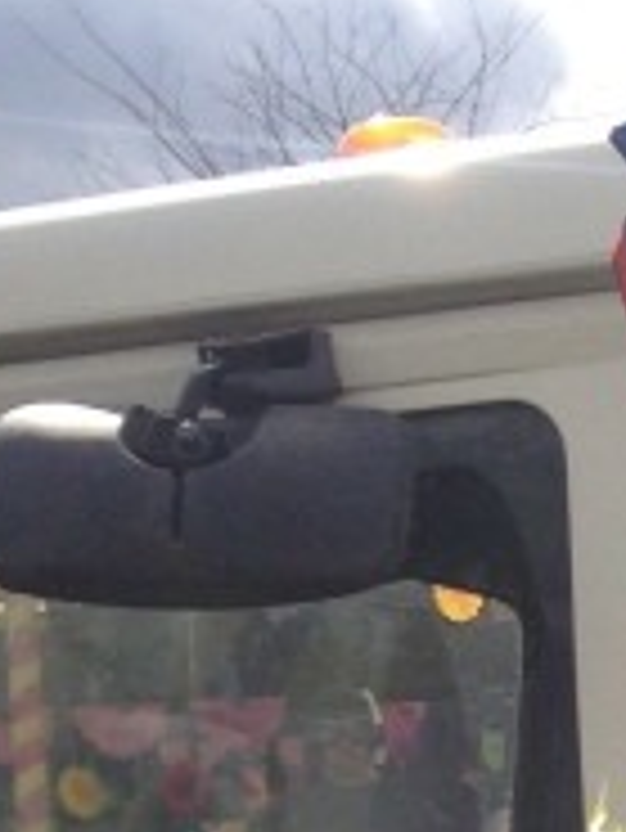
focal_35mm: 194
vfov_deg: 9.6
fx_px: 4672
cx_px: 1666
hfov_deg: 7.1
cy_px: 1556
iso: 50
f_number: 2.4
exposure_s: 1/1534
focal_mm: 4.28
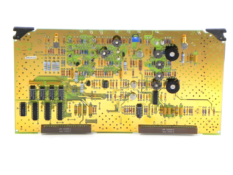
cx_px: 116
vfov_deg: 9.1
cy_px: 87
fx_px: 1097
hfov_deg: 12.1
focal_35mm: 163
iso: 160
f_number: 5.6
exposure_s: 1/198
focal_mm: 28.8
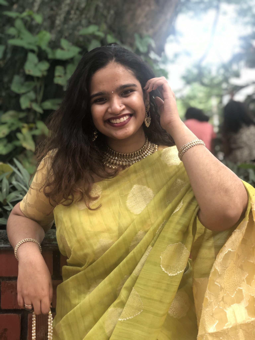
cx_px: 128
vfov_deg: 36.8
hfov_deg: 28.0
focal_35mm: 52
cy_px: 170
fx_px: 511
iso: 50
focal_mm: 6
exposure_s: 1/60
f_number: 2.4
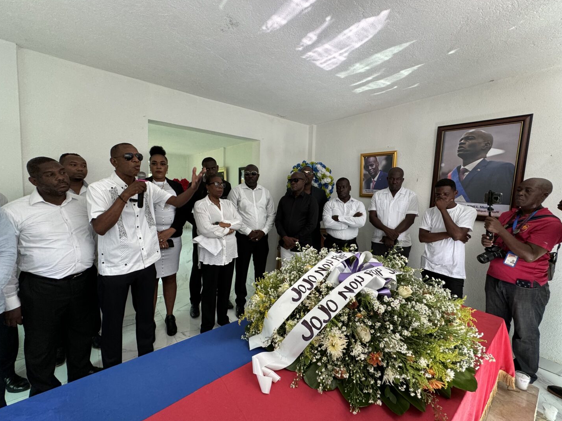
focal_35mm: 15
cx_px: 277
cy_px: 208
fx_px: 243
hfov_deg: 98.2
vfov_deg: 81.7
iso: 100
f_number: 2.2
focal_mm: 2.22
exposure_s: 1/99
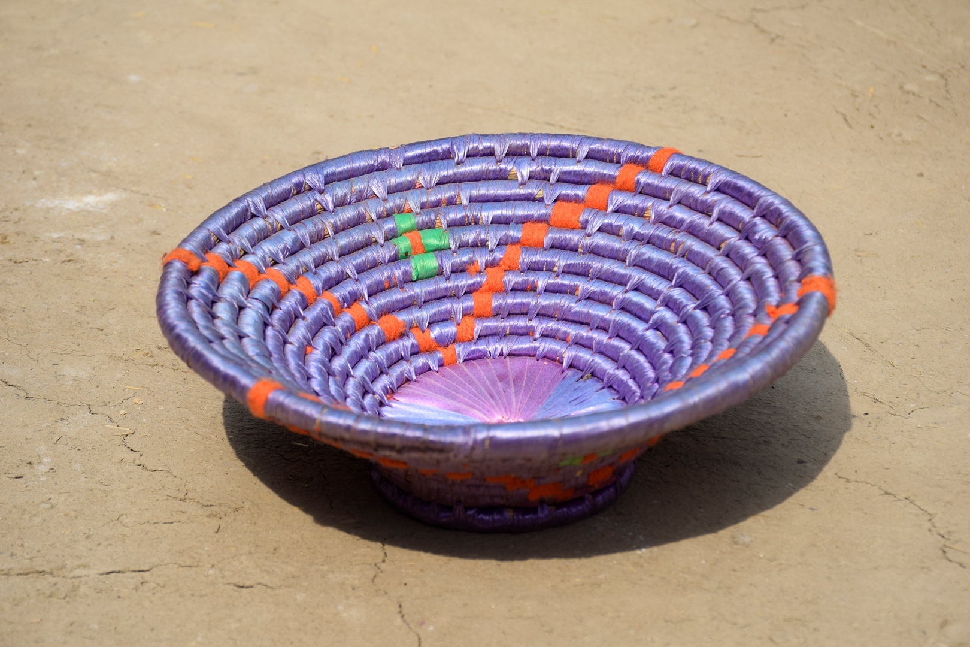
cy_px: 324
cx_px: 485
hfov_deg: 18.2
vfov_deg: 12.2
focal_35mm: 112
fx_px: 3031
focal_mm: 75
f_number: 9
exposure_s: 1/320
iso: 200
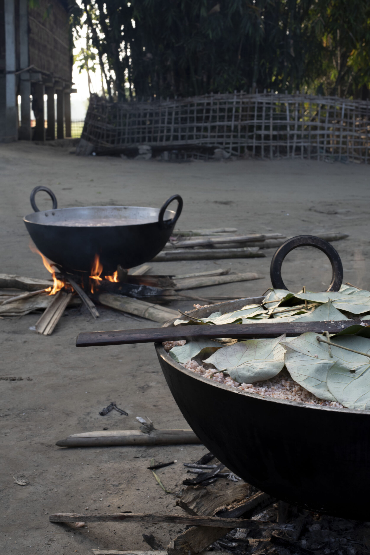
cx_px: 185
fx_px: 770
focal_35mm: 50
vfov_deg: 39.6
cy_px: 278
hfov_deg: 27.0
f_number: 16
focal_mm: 50
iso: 320
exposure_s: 1/50
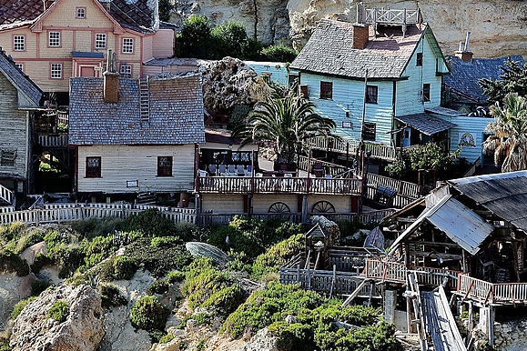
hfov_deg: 14.9
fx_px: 2020
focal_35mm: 138
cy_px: 227
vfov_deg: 9.9
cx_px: 217
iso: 100
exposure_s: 1/640
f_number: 4
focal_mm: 78
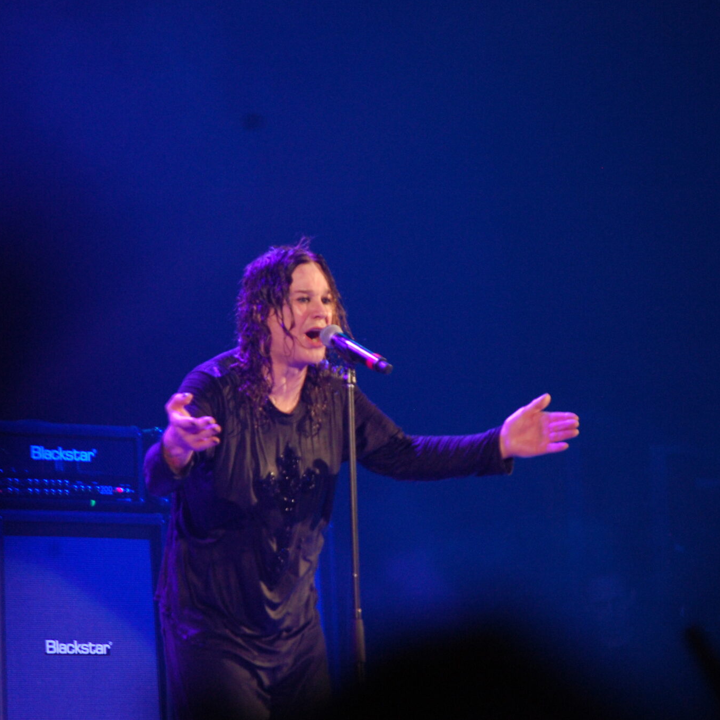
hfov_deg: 5.5
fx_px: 7451
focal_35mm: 317
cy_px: 360
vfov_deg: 5.5
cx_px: 307
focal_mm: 165
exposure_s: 1/30
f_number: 6.3
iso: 800
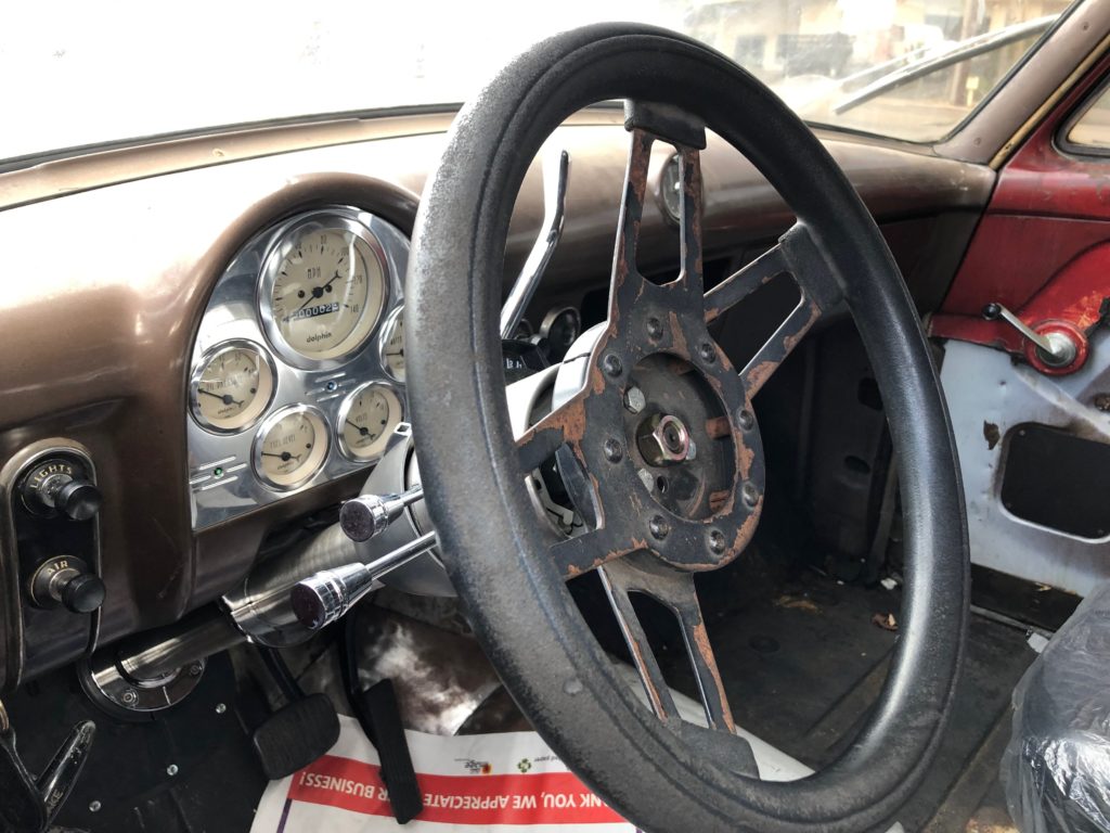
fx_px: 898
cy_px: 416
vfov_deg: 49.7
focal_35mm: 28
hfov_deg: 63.4
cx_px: 555
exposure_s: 1/30
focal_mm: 3.99
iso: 25
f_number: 1.8
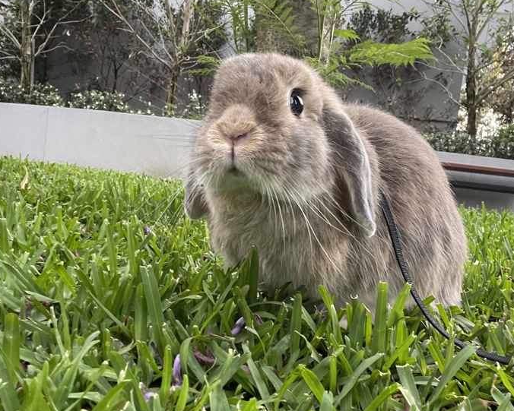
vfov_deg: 43.3
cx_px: 287
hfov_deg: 52.7
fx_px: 517
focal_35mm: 34
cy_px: 224
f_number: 2.2
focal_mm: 2.71
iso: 200
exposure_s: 1/60
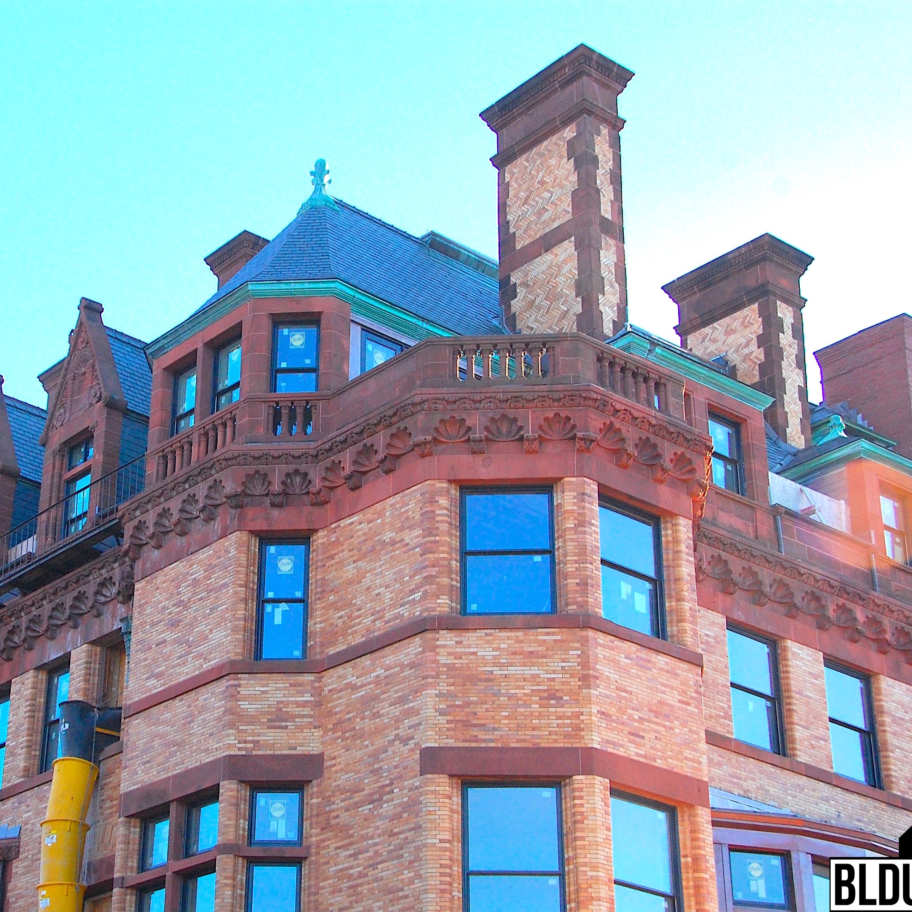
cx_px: 261
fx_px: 1967
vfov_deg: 26.1
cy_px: 456
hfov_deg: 25.9
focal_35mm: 66
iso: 800
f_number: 8
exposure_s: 1/400
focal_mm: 34
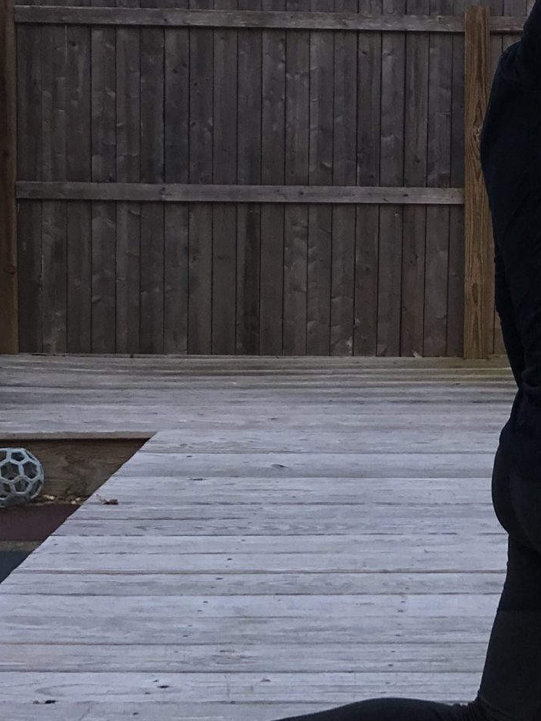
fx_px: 1584
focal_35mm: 76
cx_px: 547
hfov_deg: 18.8
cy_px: 209
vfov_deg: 25.4
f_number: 1.8
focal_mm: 3.99
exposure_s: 1/361
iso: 20
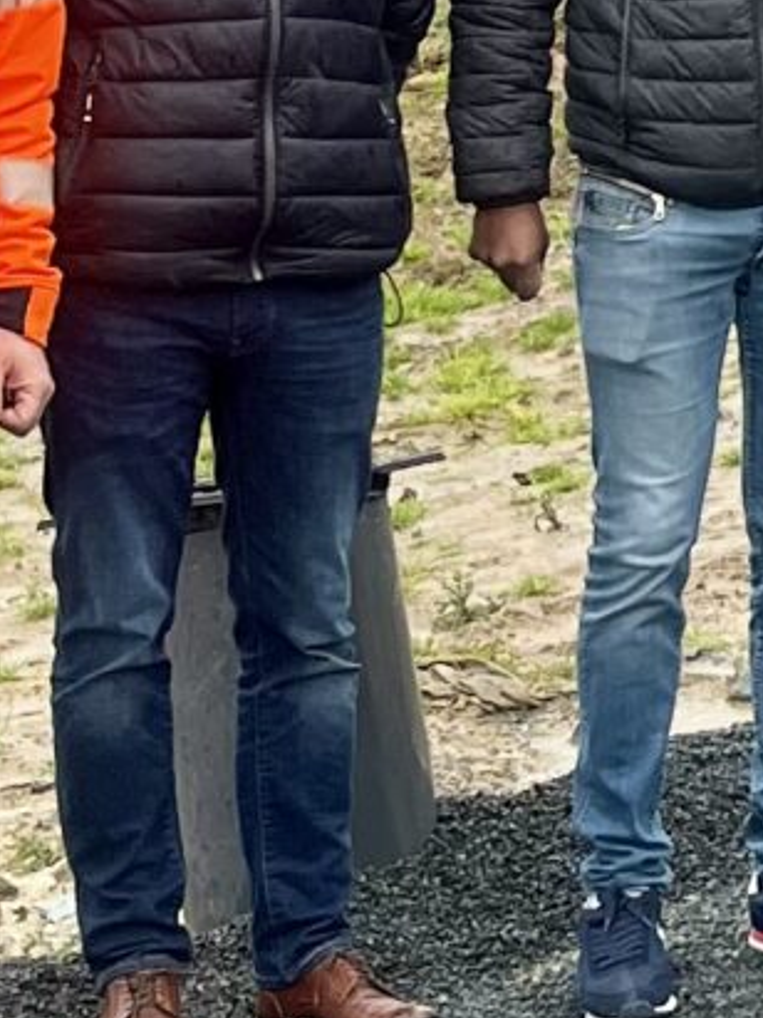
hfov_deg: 8.5
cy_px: -99
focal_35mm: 162
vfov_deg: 12.0
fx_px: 4764
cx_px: 1719
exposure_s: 1/326
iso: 50
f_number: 1.6
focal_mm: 5.1
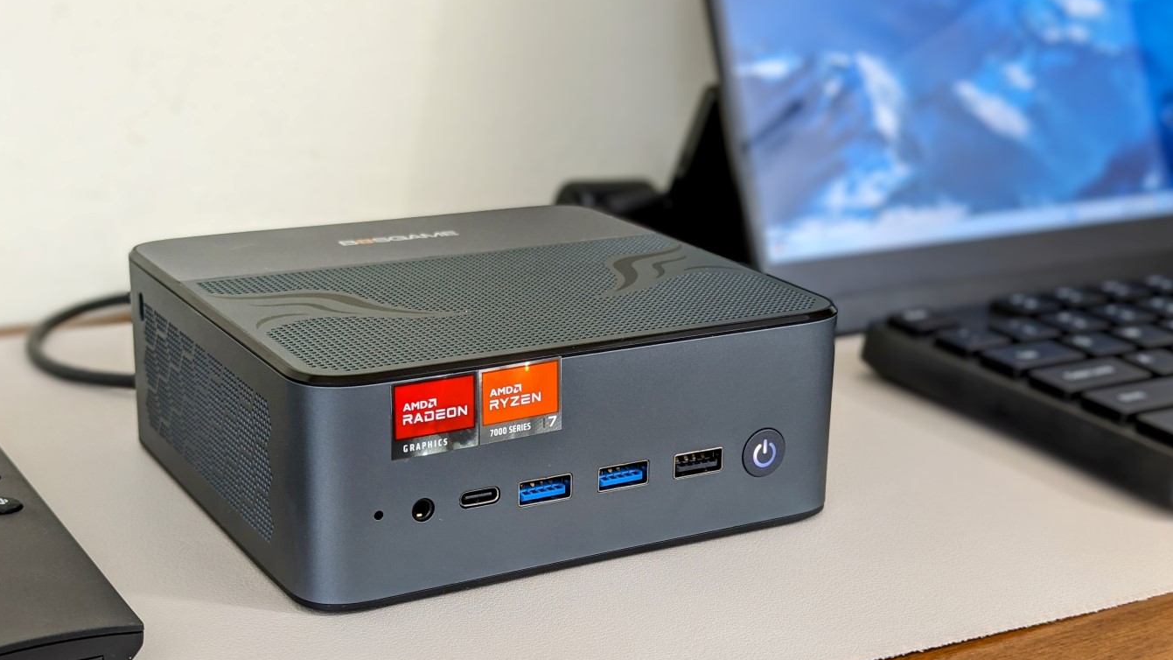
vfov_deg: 21.4
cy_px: 397
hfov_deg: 37.2
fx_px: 1742
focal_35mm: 56
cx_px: 548
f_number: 1.85
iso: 64
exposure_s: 1/24
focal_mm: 6.81
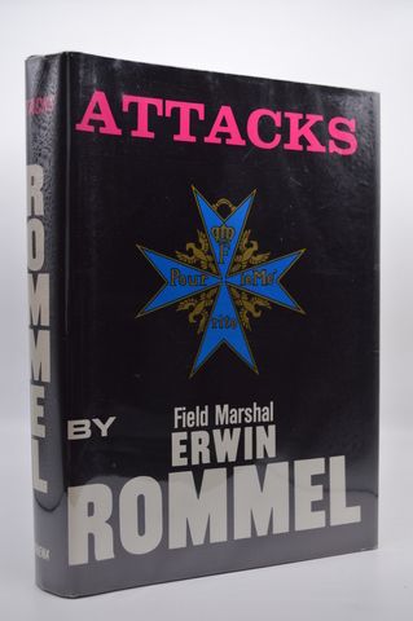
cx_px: 206
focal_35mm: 39
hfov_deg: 34.1
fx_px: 673
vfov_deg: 49.6
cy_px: 310
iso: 320
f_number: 5.6
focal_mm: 26
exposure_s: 1/125
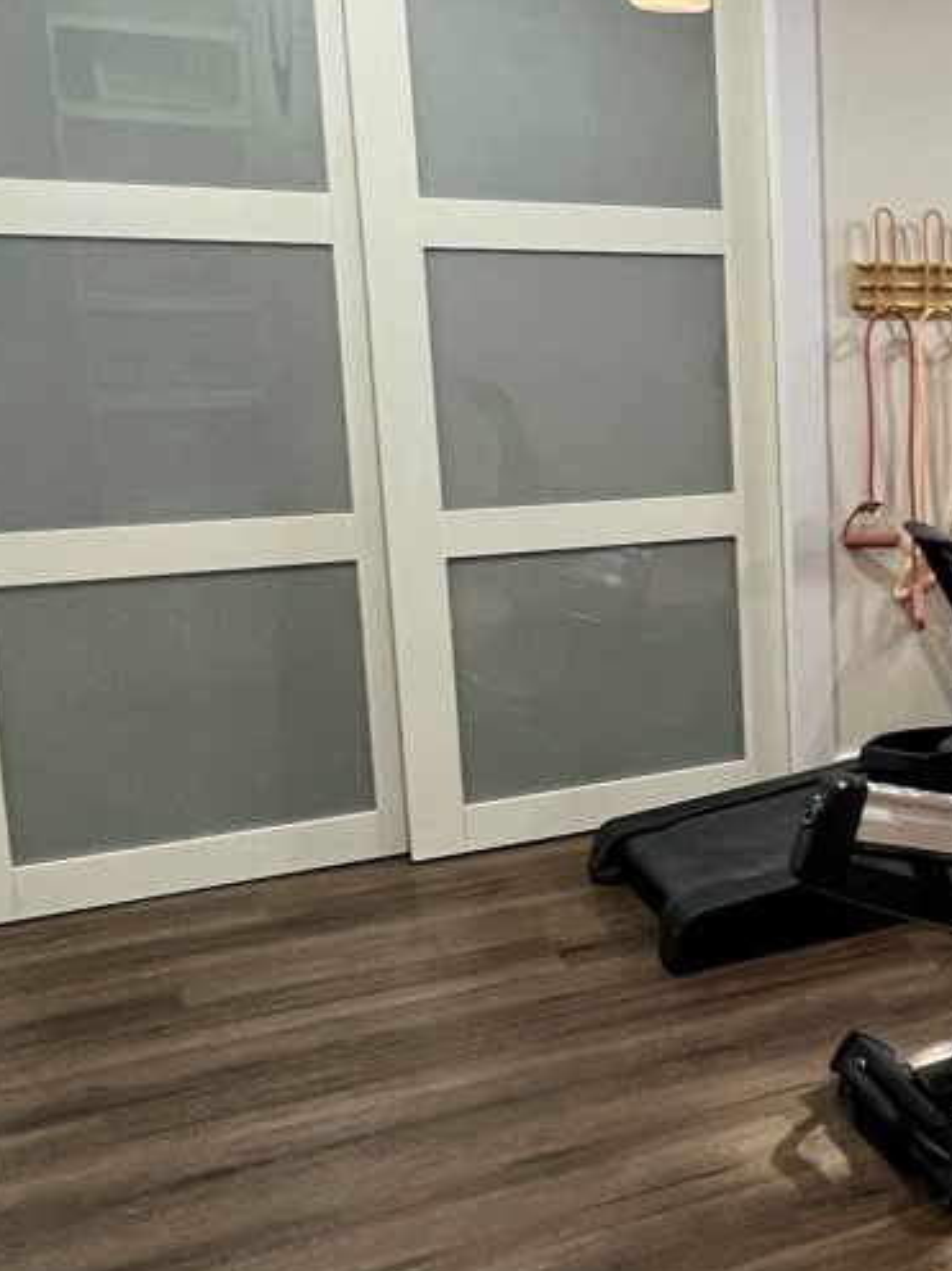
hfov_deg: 26.0
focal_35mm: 42
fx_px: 1541
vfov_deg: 44.7
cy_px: 567
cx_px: 1401
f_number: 1.8
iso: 250
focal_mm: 1.57
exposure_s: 1/60
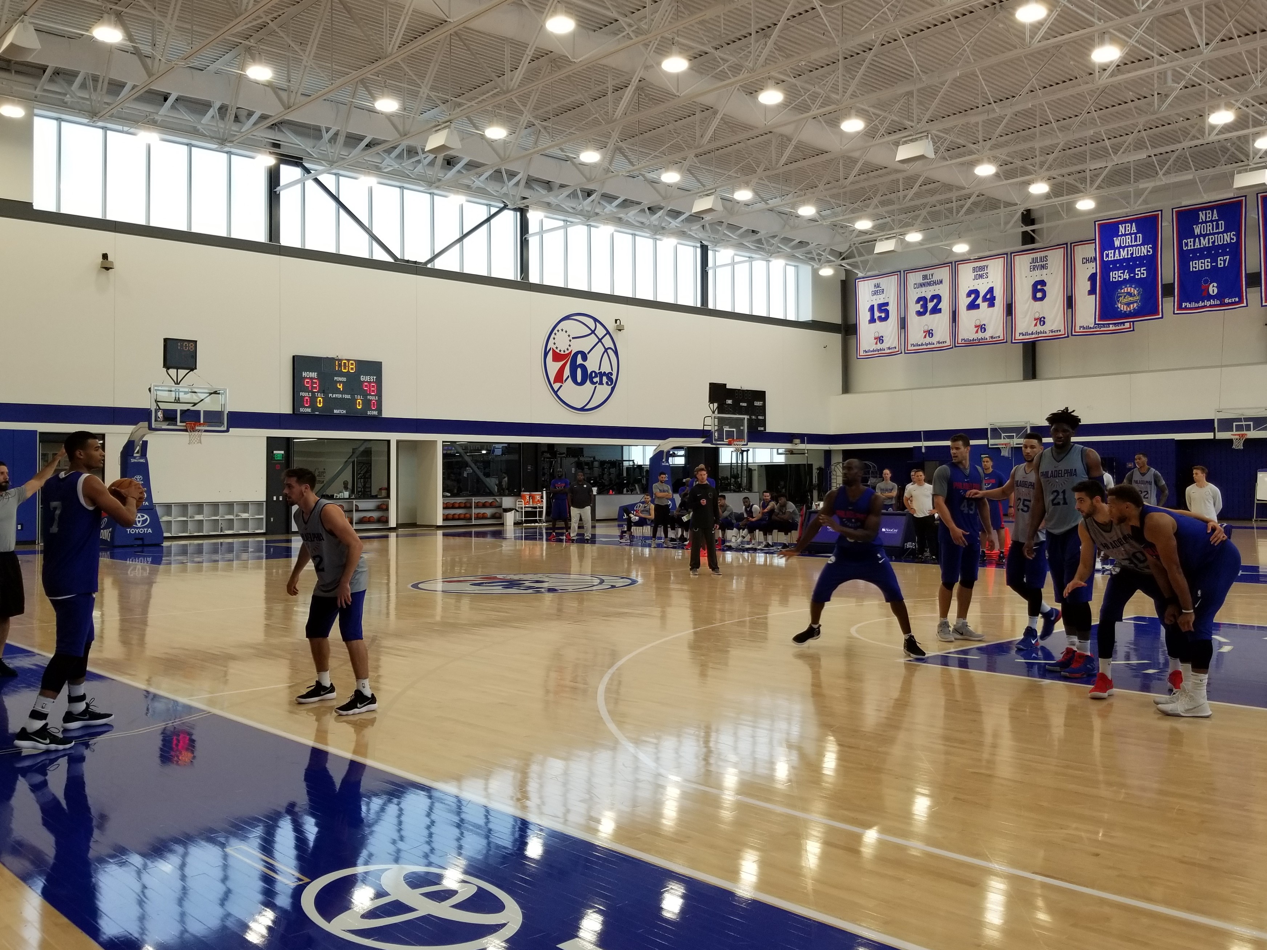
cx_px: 634
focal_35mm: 26
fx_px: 952
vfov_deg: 53.1
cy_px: 475
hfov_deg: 67.3
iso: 50
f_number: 1.7
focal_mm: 4.25
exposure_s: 1/142
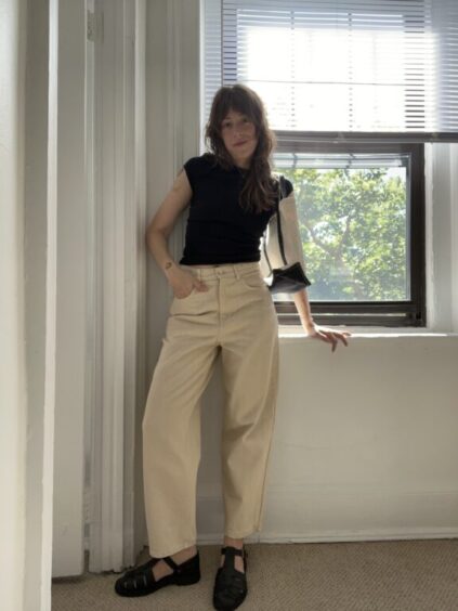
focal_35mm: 23
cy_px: 306
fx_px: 406
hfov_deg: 58.9
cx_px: 229
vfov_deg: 73.9
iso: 64
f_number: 2.2
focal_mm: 2.71
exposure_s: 1/121
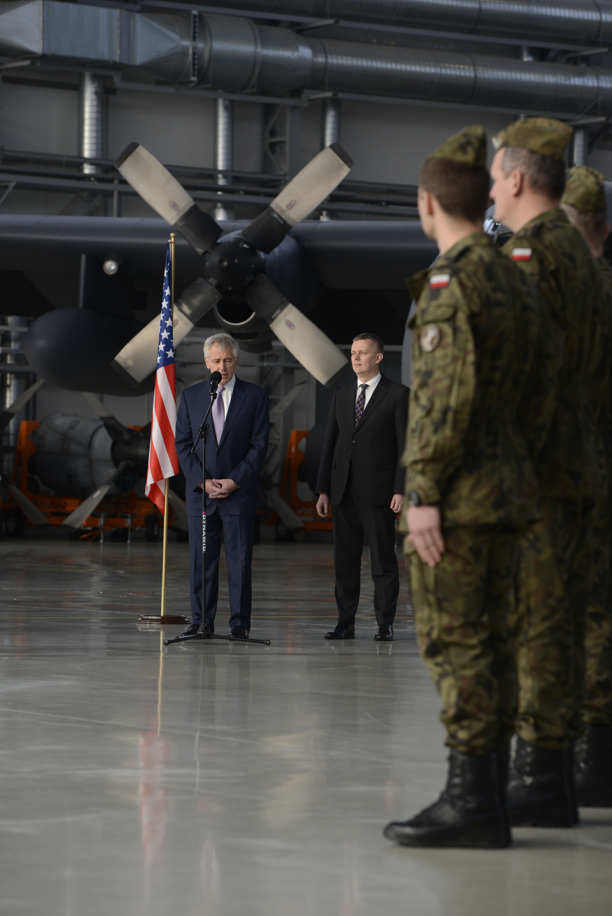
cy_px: 458
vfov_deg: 14.1
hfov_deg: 9.5
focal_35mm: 145
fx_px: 3694
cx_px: 306
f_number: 6.3
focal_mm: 145
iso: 500
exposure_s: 1/320
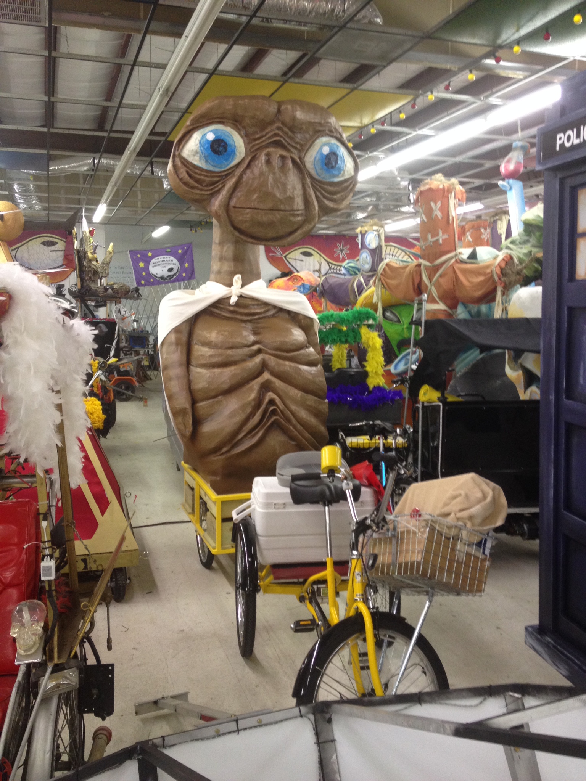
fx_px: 790
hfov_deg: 40.7
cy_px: 390
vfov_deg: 52.6
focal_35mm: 35
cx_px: 293
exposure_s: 1/20
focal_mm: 4.28
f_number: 2.4
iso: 125
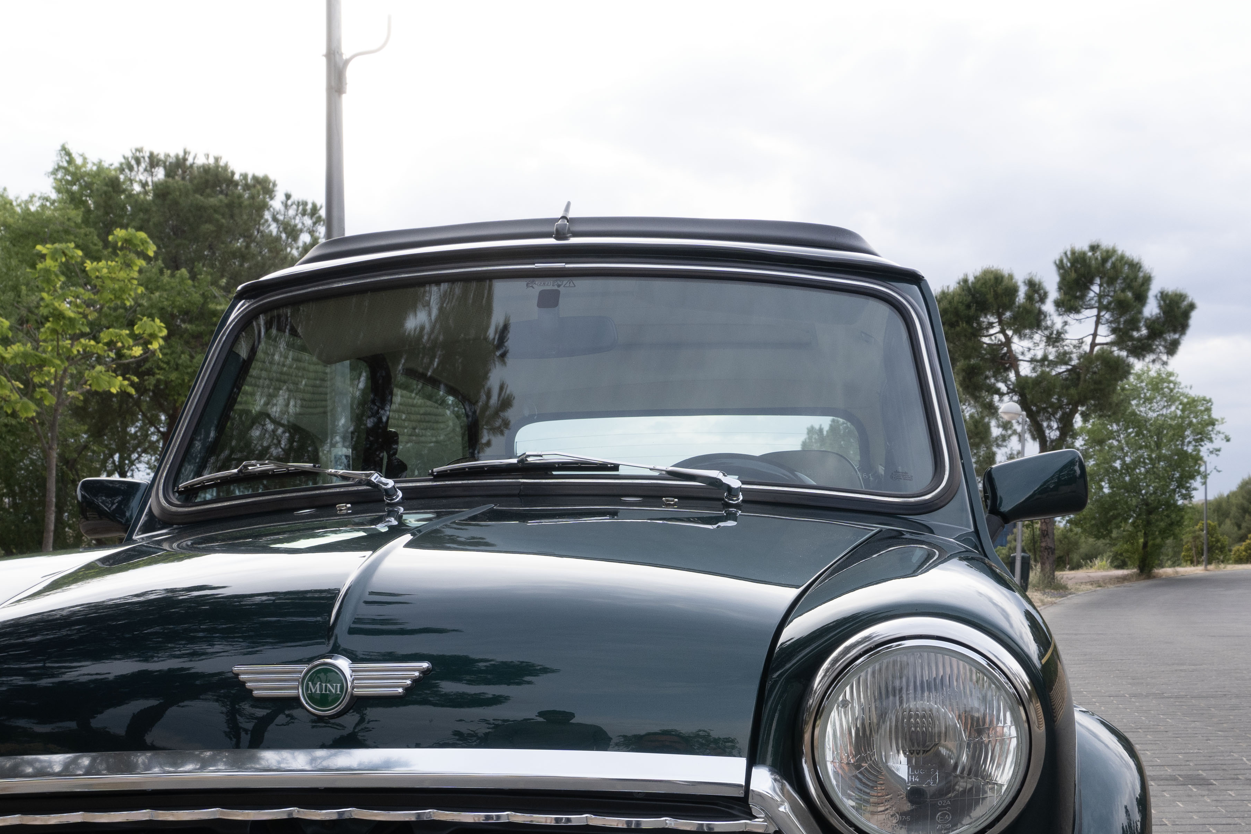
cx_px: 719
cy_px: 688
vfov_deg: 32.3
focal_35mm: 40
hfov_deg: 48.3
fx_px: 1390
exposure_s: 1/125
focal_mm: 16
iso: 200
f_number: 8
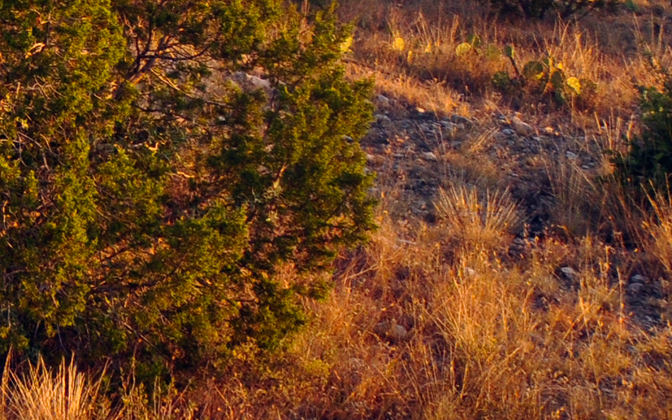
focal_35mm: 114
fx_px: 2088
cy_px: -483
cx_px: -680
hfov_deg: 14.9
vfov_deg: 10.4
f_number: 9
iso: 400
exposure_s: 1/100
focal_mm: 18
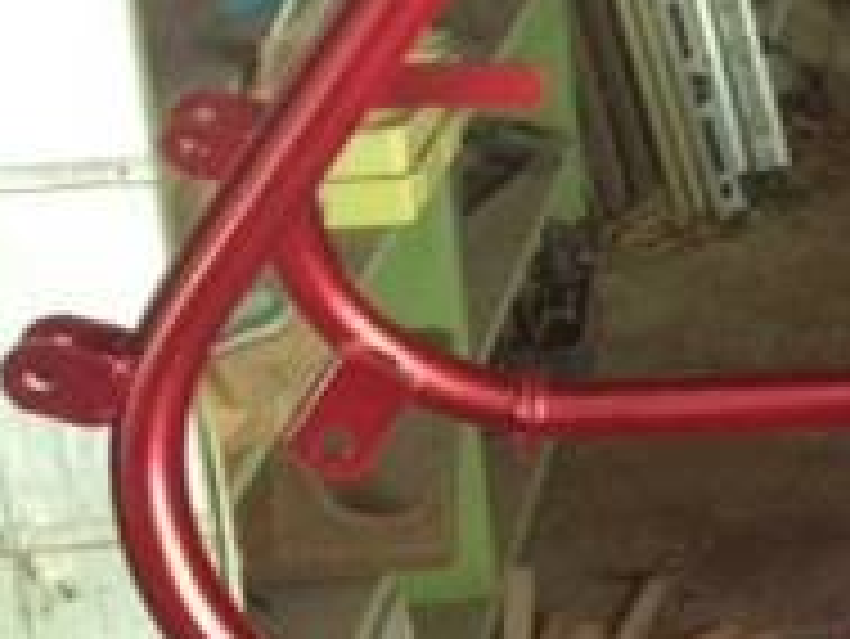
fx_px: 2727
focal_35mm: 111
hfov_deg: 16.3
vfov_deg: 13.3
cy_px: 112
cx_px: 1241
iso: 400
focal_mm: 4.28
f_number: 2.4
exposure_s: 1/20
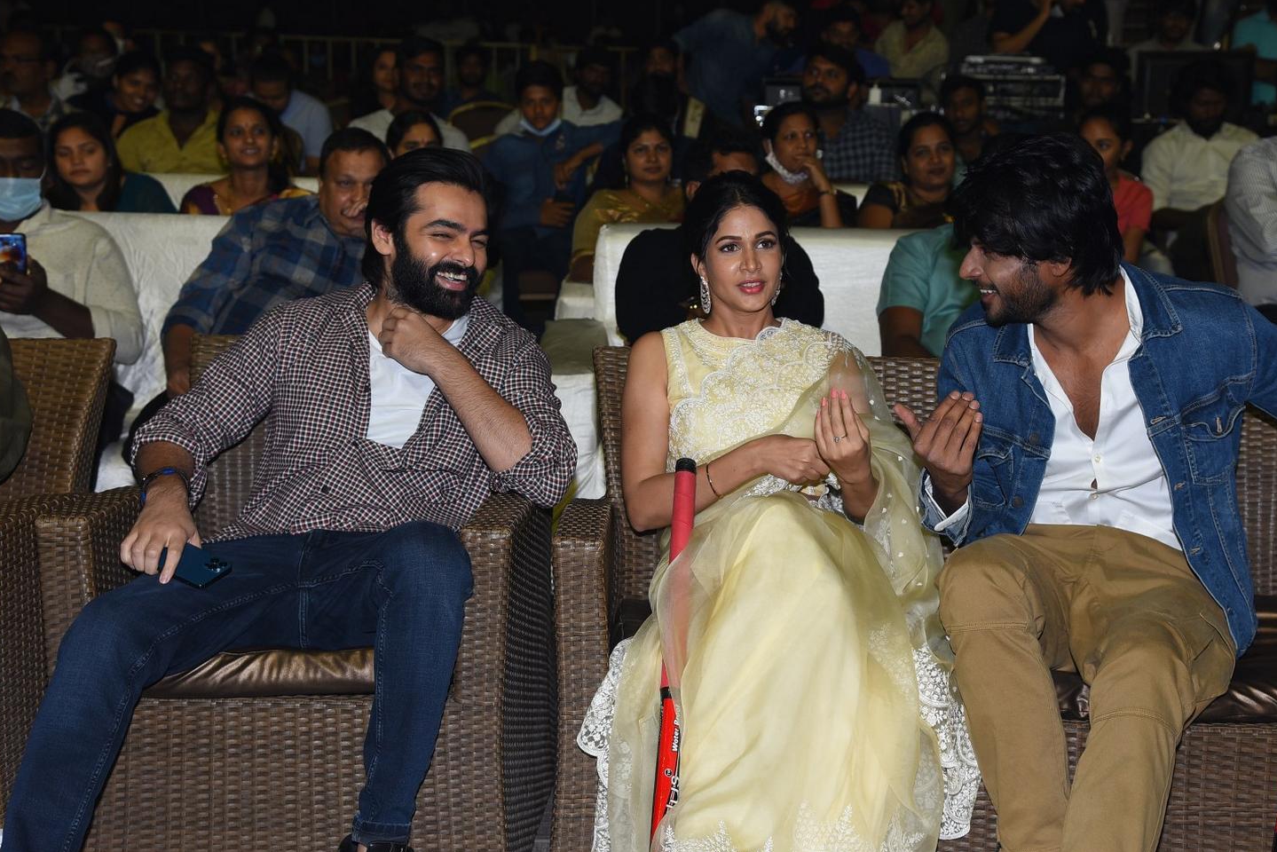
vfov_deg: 25.1
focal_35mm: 54
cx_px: 697
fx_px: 1916
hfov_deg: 36.8
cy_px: 376
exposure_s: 1/125
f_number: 5
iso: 320
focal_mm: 48
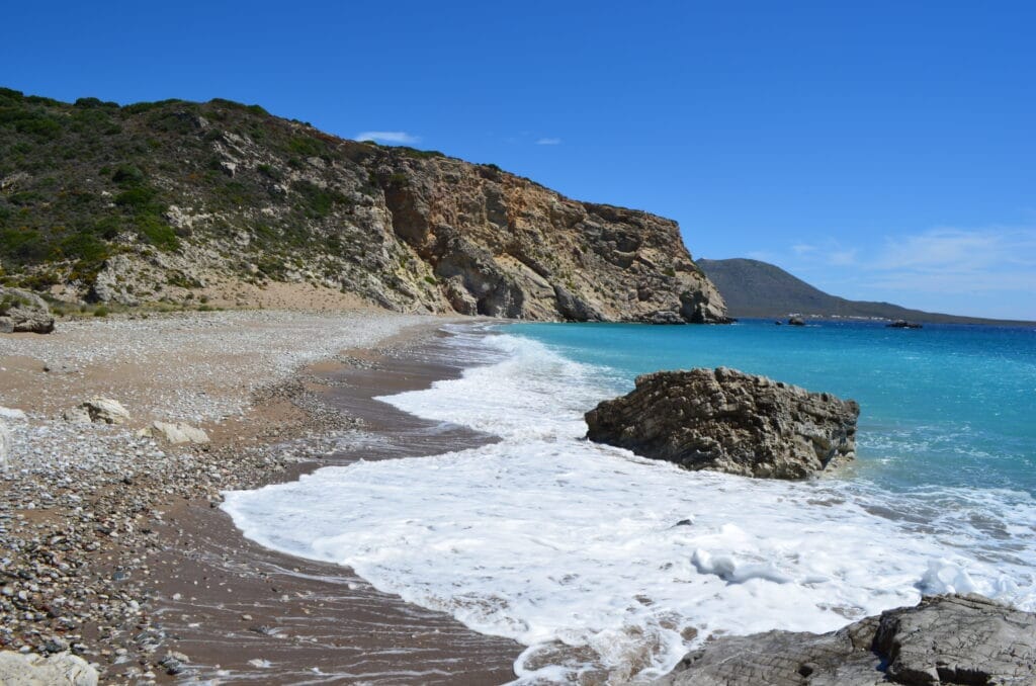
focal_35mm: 27
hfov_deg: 67.5
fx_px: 775
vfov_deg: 47.7
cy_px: 343
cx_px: 518
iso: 100
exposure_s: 1/180
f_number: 11
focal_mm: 18
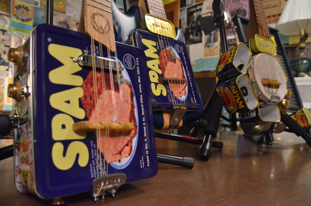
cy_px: 103
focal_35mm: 27
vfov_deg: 47.7
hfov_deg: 67.5
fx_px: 233
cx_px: 156
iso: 5000
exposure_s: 1/100
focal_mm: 18
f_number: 5
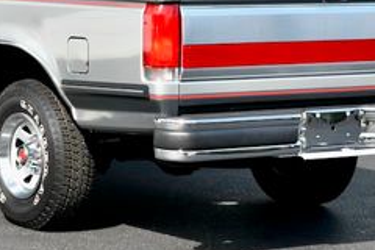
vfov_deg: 7.9
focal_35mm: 173
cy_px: 41
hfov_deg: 11.8
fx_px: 1802
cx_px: 66
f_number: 8
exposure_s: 1/320
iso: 500
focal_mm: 65
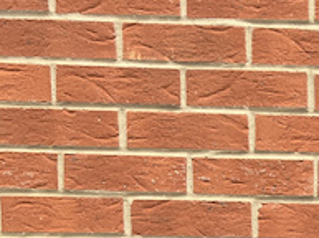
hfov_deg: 16.7
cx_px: 469
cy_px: 385
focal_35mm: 108
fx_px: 993
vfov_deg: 12.8
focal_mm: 5.7
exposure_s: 1/1048
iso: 50
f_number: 1.5
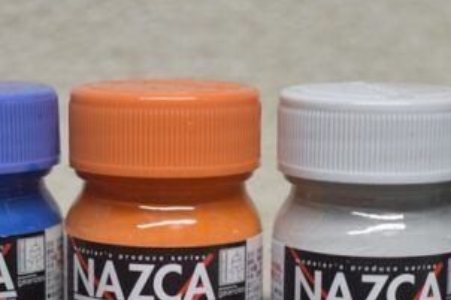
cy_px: 294
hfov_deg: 16.8
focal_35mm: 122
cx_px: 167
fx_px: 1527
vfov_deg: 11.1
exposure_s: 1/50
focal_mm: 32
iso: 125
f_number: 4.5
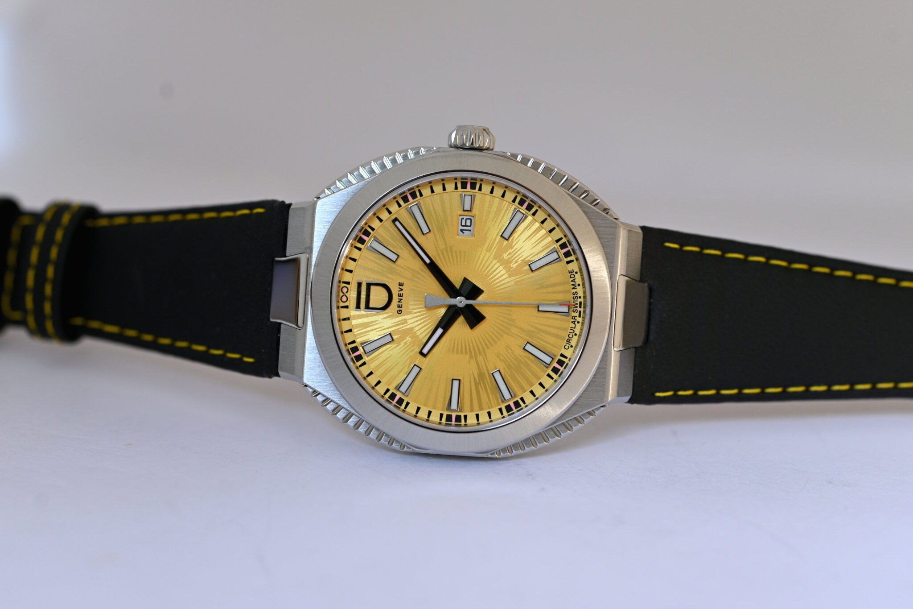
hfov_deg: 33.4
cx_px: 456
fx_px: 1521
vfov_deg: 22.6
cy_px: 304
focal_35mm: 60
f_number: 5.6
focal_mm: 60
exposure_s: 1/25
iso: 400
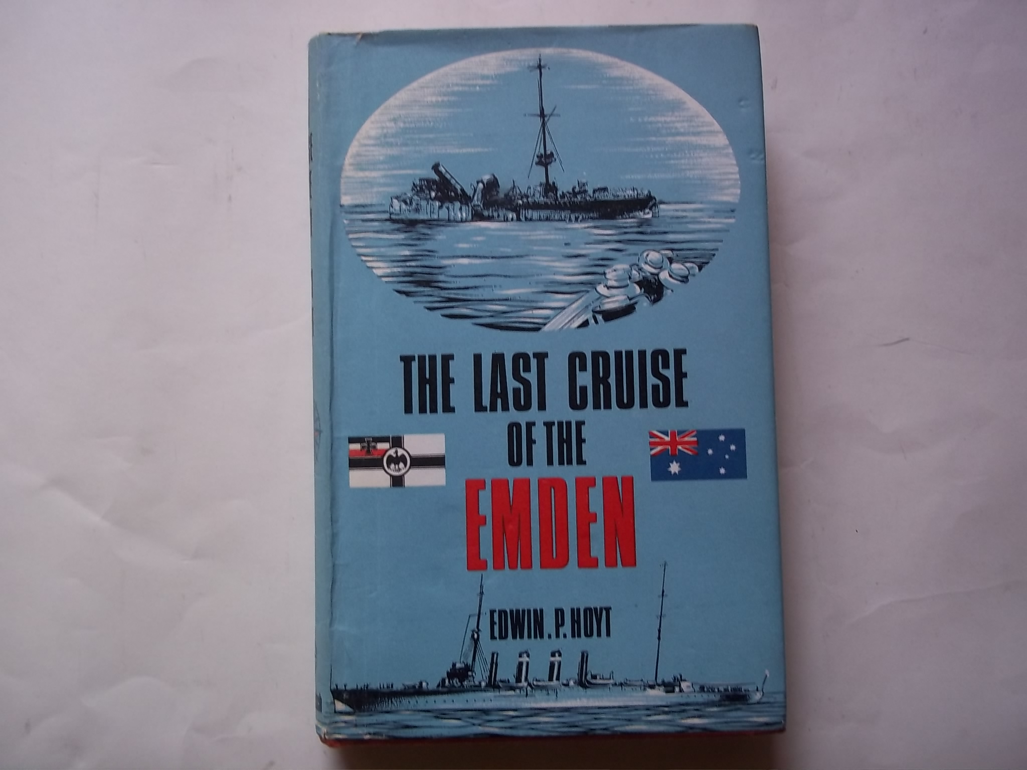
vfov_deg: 39.7
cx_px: 514
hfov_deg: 51.4
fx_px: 1068
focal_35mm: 36
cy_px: 385
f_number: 3.1
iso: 81
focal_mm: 6.5
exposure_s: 1/30
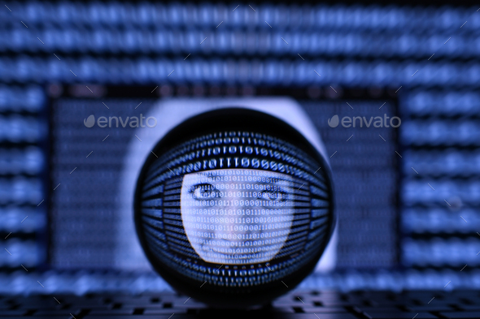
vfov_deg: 22.6
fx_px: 800
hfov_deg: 33.4
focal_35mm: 60
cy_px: 160
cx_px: 240
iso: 640
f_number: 6.3
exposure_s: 1/100
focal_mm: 40
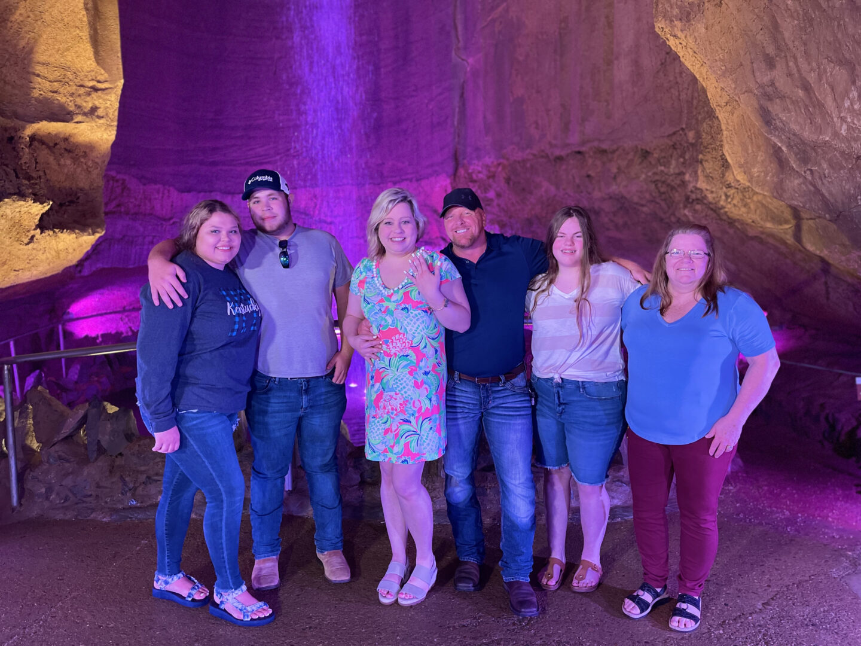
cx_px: 430
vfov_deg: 53.1
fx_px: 647
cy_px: 323
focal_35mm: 26
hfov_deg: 67.3
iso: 500
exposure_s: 1/51
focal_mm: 5.1
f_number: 1.6
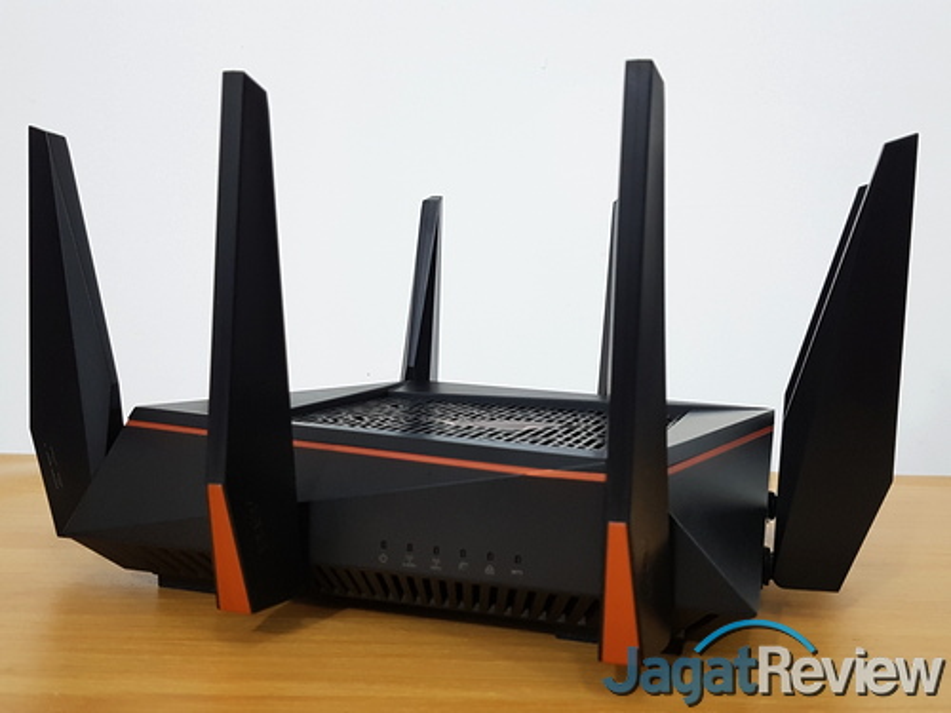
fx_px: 714
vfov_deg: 53.1
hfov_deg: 67.3
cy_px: 356
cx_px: 476
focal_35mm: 26
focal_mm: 4.2
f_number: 1.7
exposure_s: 1/50
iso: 125
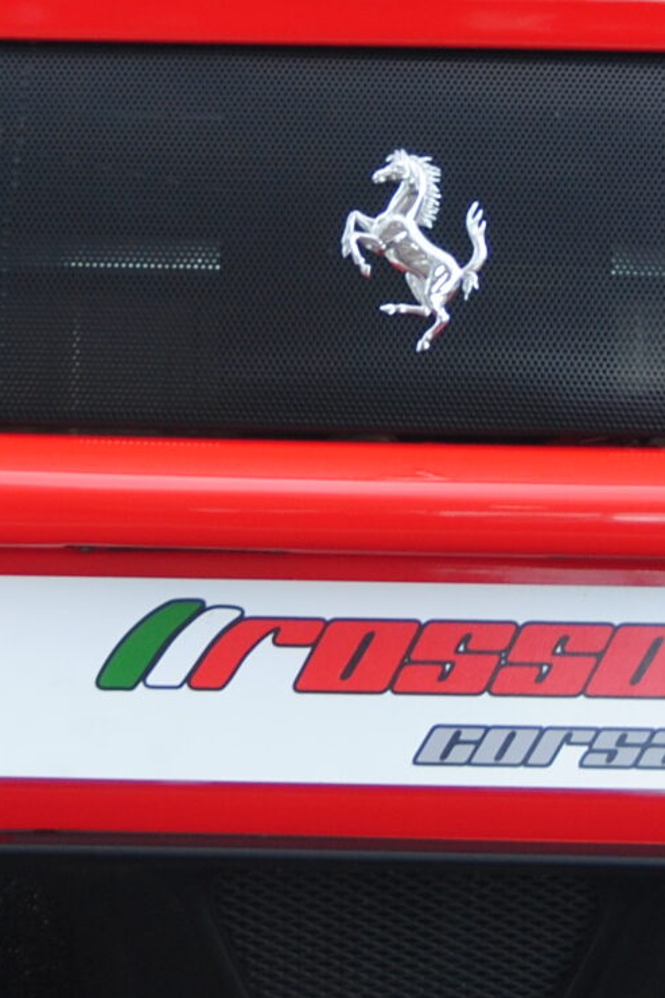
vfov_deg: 12.4
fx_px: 4599
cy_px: 335
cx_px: 359
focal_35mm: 166
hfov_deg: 8.3
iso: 200
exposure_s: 1/60
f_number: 4.5
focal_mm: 32
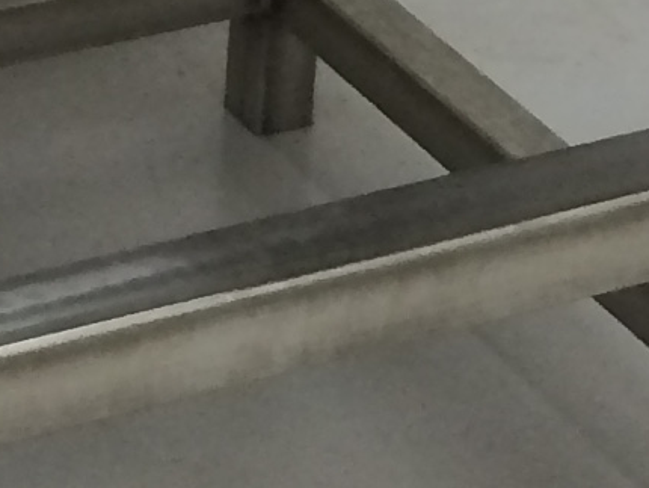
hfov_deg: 8.8
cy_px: -1083
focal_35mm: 220
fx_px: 4127
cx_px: -311
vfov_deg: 6.1
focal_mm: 4.15
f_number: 2.2
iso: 50
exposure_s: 1/33
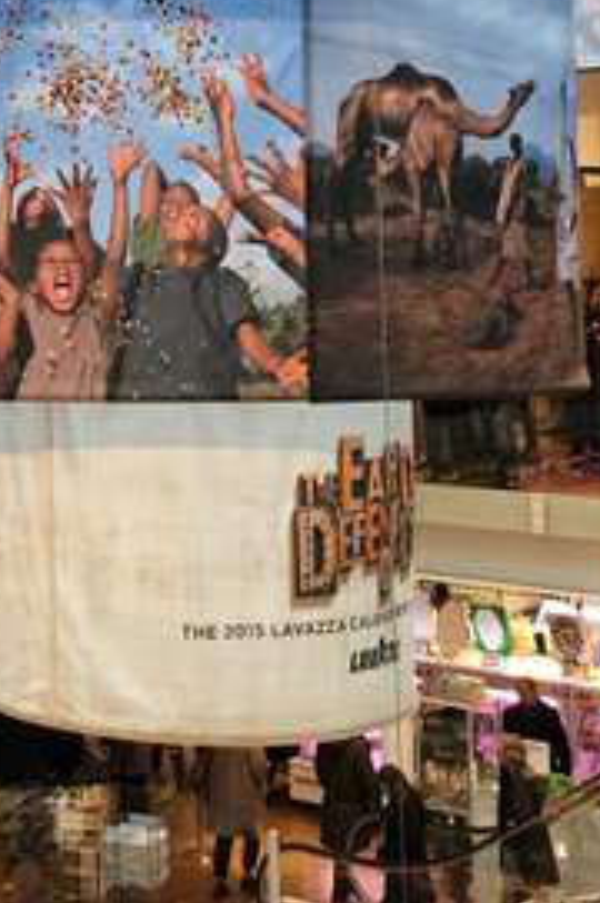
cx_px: -7
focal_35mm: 78
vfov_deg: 25.3
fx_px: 1955
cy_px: 102
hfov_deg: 17.0
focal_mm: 4.15
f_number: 2.2
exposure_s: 1/30
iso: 50
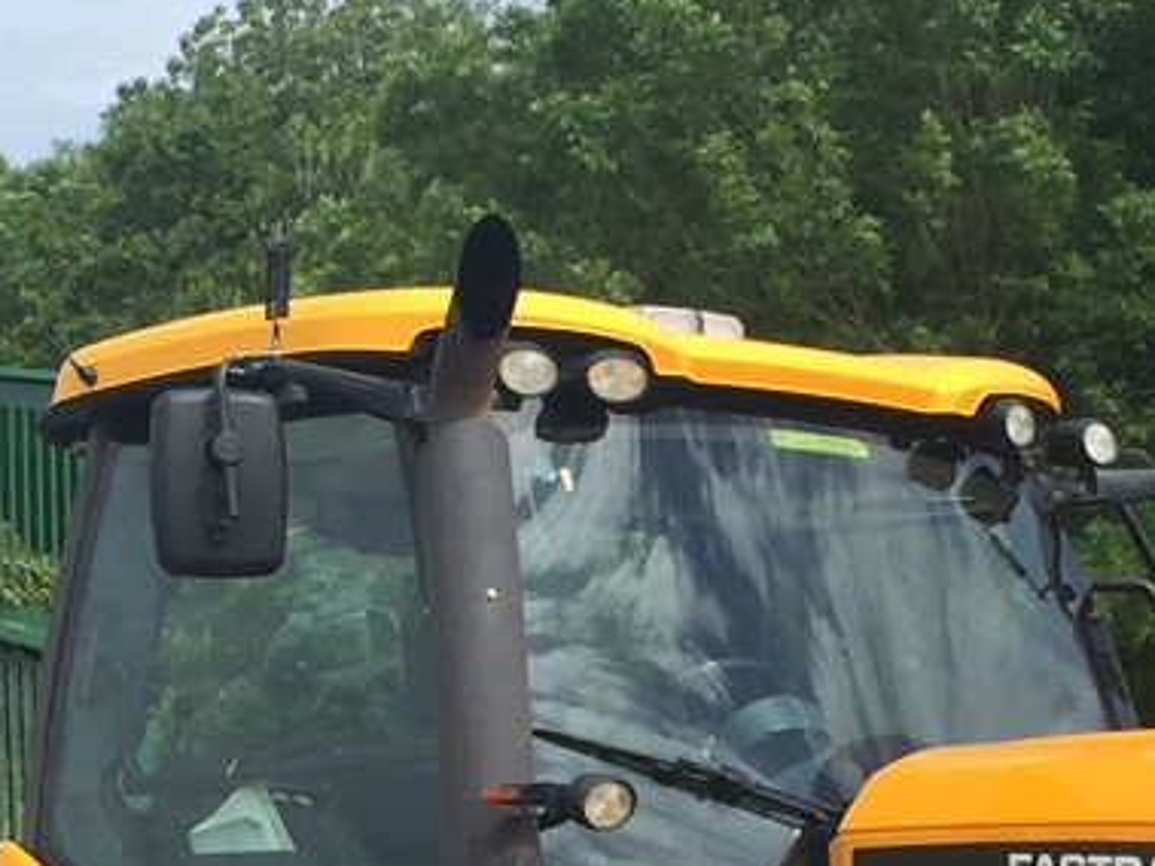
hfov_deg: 15.8
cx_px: 609
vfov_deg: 11.6
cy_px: 1015
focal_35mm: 125
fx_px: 4169
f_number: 2.2
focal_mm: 4.15
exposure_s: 1/1412
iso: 32
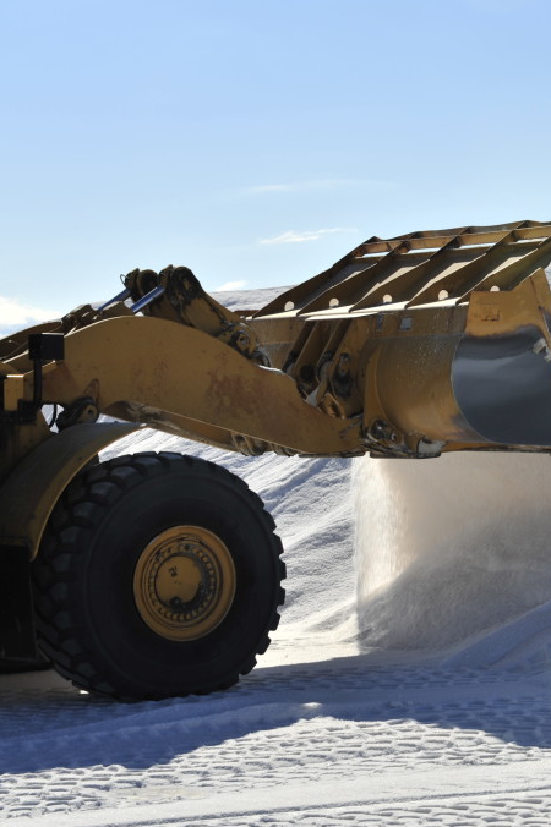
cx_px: 602
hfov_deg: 12.7
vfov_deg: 19.3
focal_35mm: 106
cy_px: 413
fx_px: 2436
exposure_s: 1/100
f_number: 14
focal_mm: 70
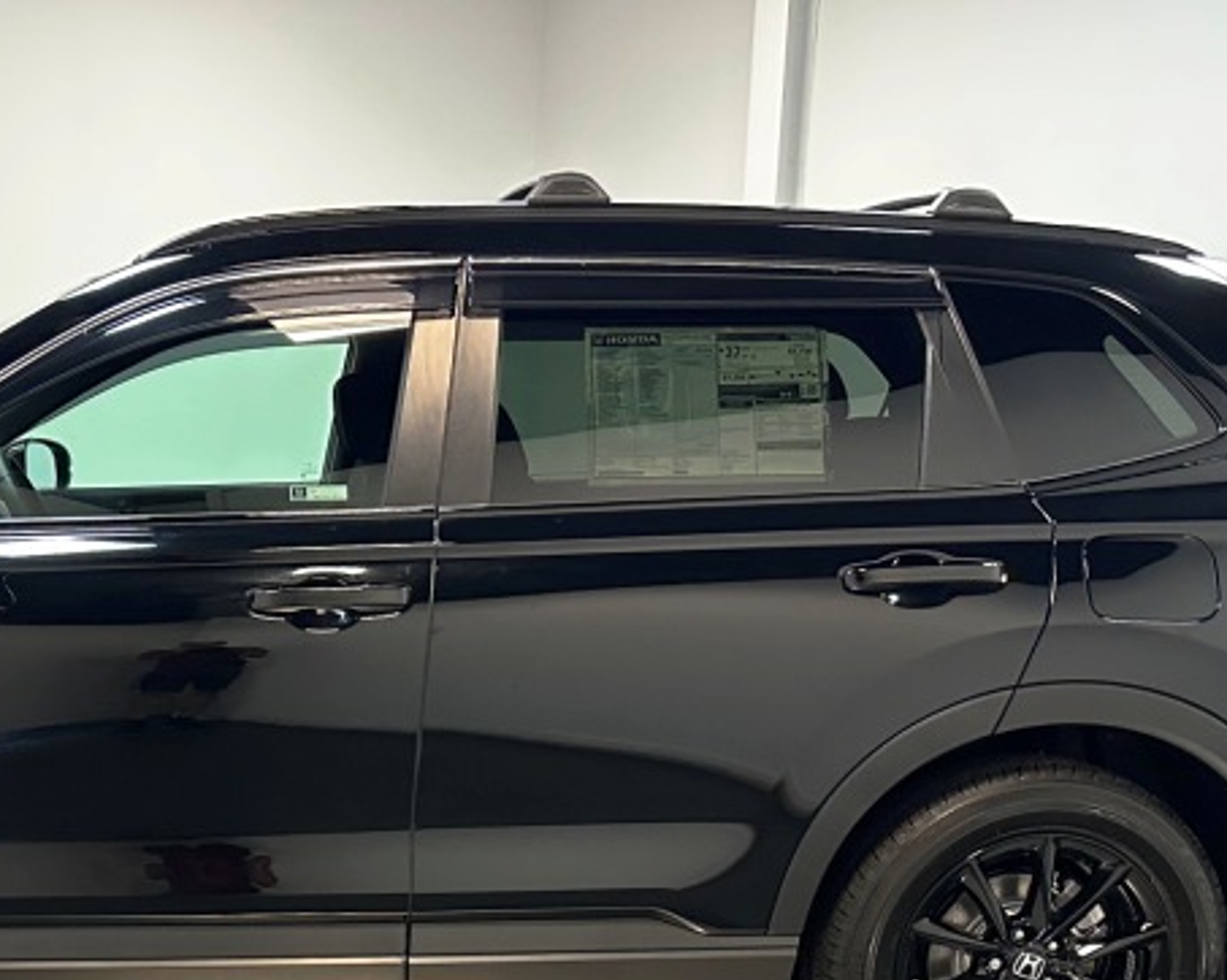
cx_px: 271
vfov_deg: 26.9
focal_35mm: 53
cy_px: 996
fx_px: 1924
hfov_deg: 34.4
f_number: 1.78
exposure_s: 1/60
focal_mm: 6.86
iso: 640
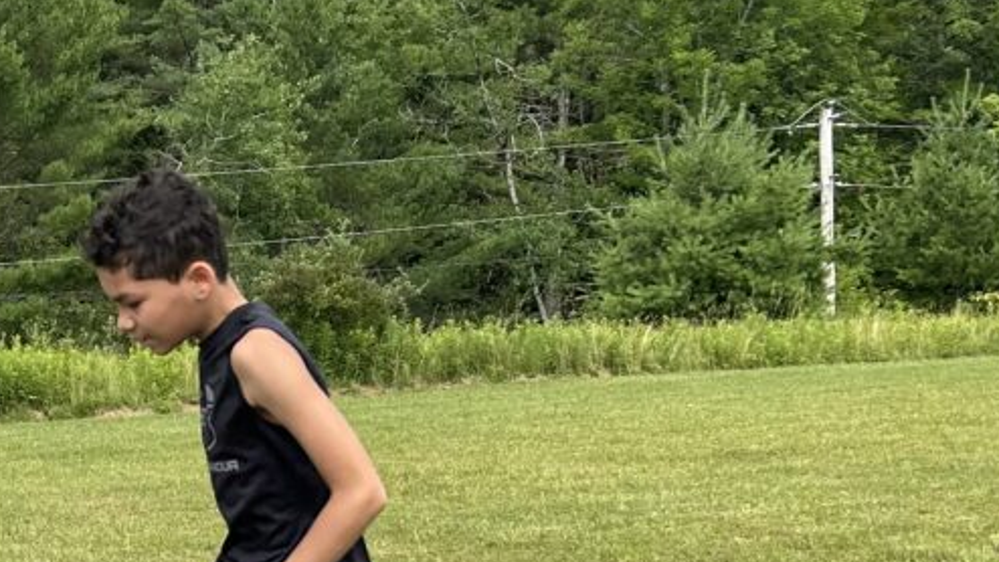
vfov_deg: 13.5
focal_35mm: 88
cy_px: 592
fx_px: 2331
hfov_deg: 23.0
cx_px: -42
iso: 50
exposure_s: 1/1934
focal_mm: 5.7
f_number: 1.5
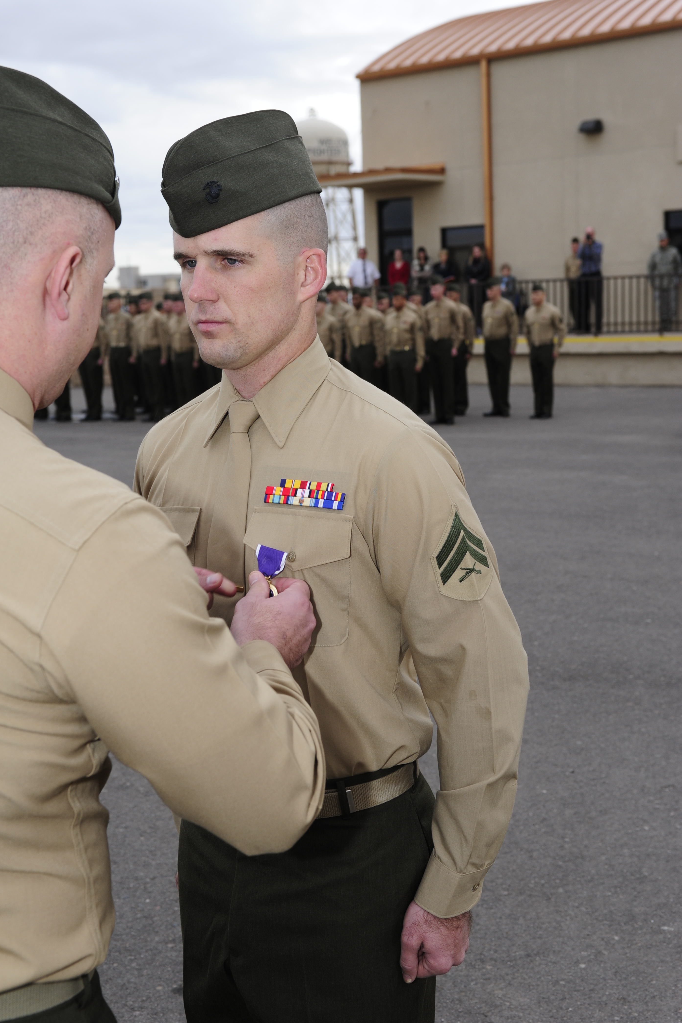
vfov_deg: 38.9
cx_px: 339
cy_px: 508
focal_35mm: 51
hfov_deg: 26.5
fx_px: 1449
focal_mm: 50
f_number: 7.1
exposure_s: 1/250
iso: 400
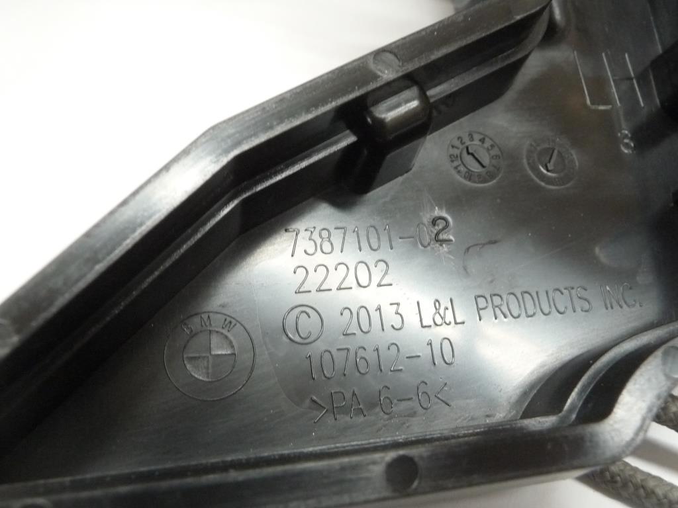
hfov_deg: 52.6
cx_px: 339
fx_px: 686
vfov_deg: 40.7
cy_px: 254
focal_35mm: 35
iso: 400
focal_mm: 4.7
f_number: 3.3
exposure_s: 1/25
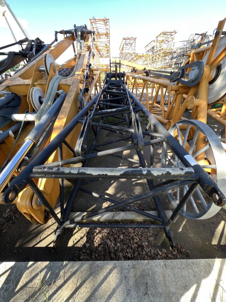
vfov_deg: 106.2
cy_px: 151
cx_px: 113
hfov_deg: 89.9
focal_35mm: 13
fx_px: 113
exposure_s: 1/99
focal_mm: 1.57
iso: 40
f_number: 1.8
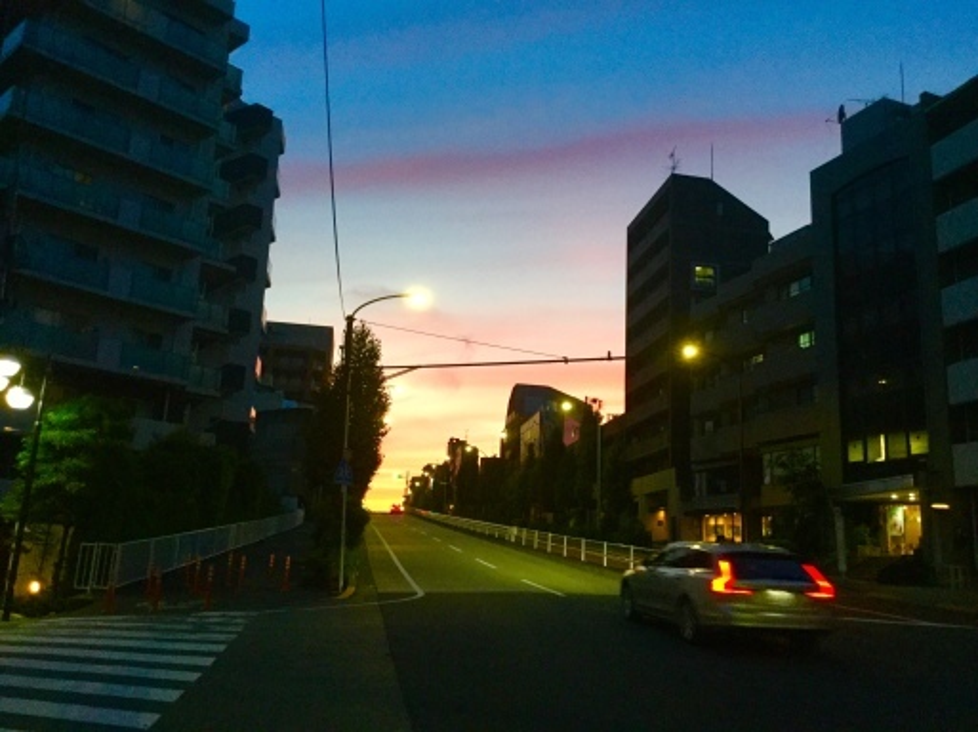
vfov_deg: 45.4
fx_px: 875
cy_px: 366
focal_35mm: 31
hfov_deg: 58.4
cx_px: 489
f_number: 2.4
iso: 160
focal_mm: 3.3
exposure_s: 1/30
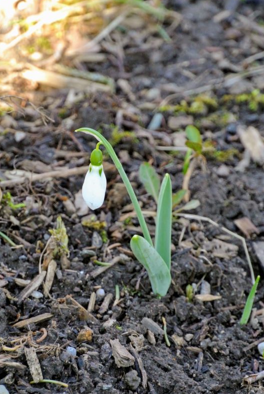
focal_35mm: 385
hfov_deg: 3.6
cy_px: 240
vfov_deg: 5.3
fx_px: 4222
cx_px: 132
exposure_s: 1/125
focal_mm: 110
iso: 450
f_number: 5.6
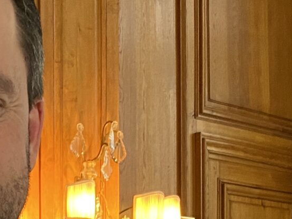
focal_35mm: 120
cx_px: -79
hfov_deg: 15.7
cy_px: 319
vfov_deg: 11.8
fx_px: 1012
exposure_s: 1/50
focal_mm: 4.25
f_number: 1.8
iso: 125
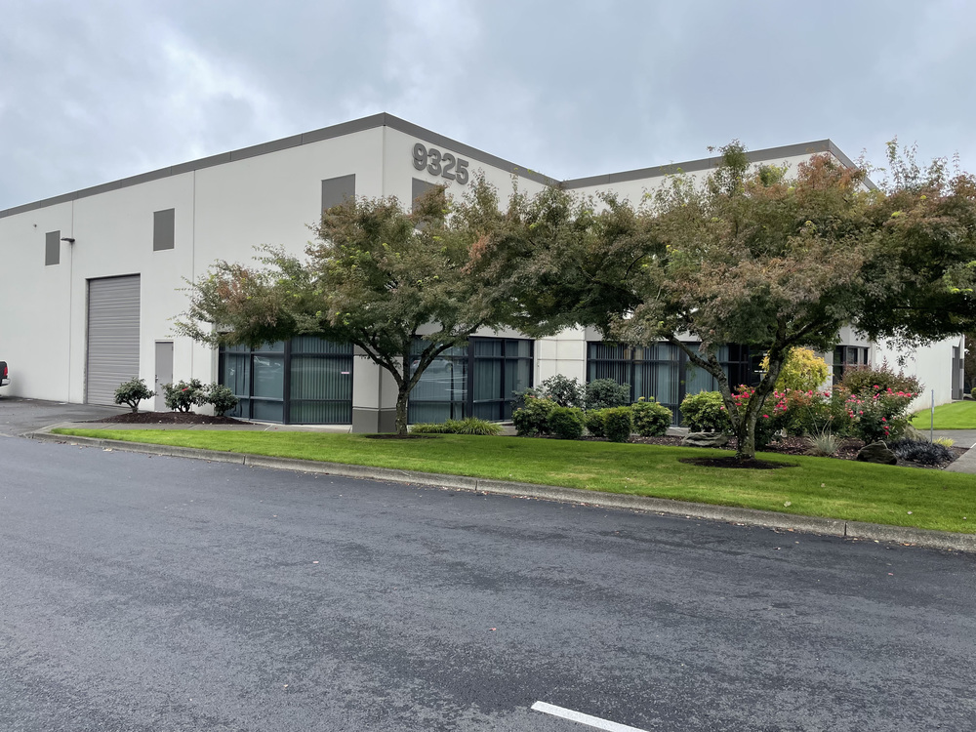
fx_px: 733
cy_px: 366
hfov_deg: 67.3
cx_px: 488
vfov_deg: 53.1
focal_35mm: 26
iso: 32
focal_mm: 4.2
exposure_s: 1/972
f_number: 1.6
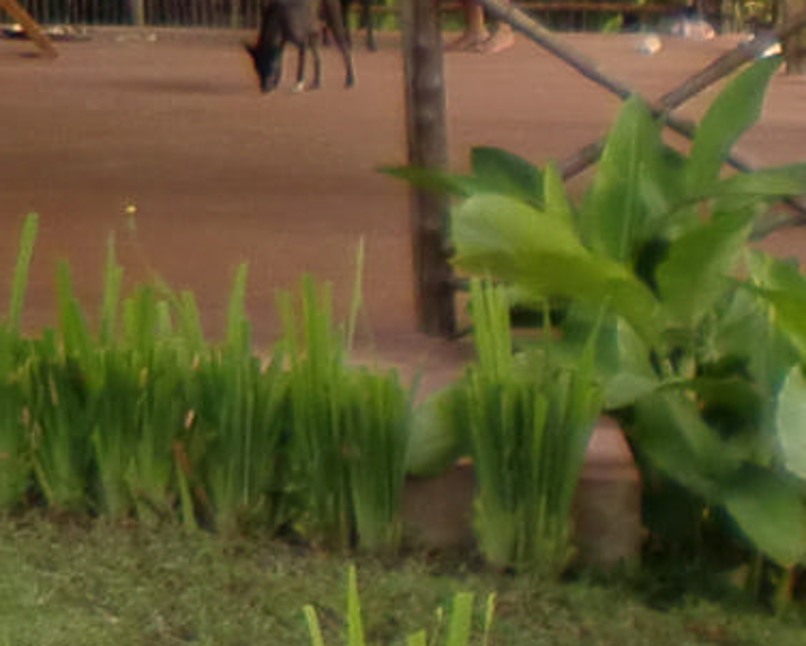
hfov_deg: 9.5
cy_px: -577
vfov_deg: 8.0
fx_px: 4438
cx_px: -977
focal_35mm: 186
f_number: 3.1
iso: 64
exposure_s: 1/160
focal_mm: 6.3
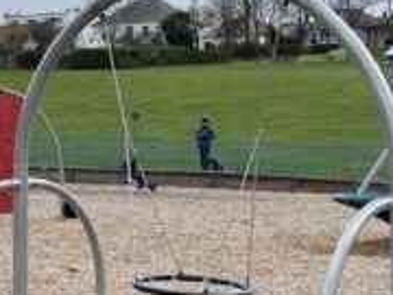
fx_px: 1260
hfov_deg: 17.3
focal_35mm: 111
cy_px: 131
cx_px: -7
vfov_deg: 13.3
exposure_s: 1/4831
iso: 50
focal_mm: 5.7
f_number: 1.5
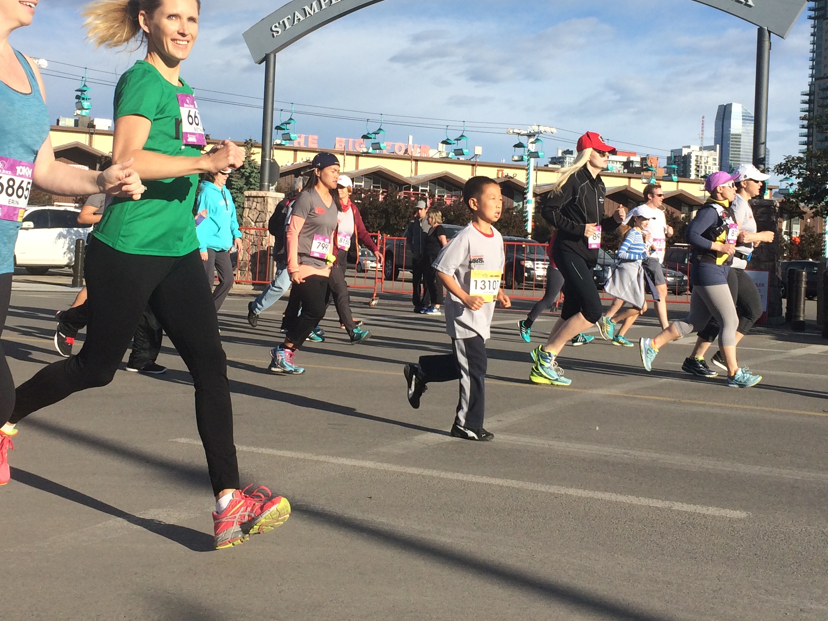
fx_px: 1172
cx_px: 399
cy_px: 232
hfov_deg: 38.9
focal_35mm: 49
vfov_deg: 29.6
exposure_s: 1/1953
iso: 32
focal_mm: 4.15
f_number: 2.2
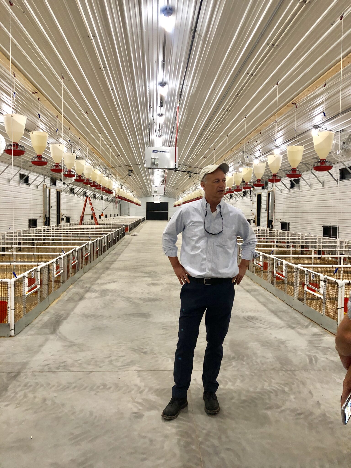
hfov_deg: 49.7
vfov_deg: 63.4
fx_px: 379
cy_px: 234
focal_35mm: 28
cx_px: 176
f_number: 1.8
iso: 80
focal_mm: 3.99
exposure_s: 1/15
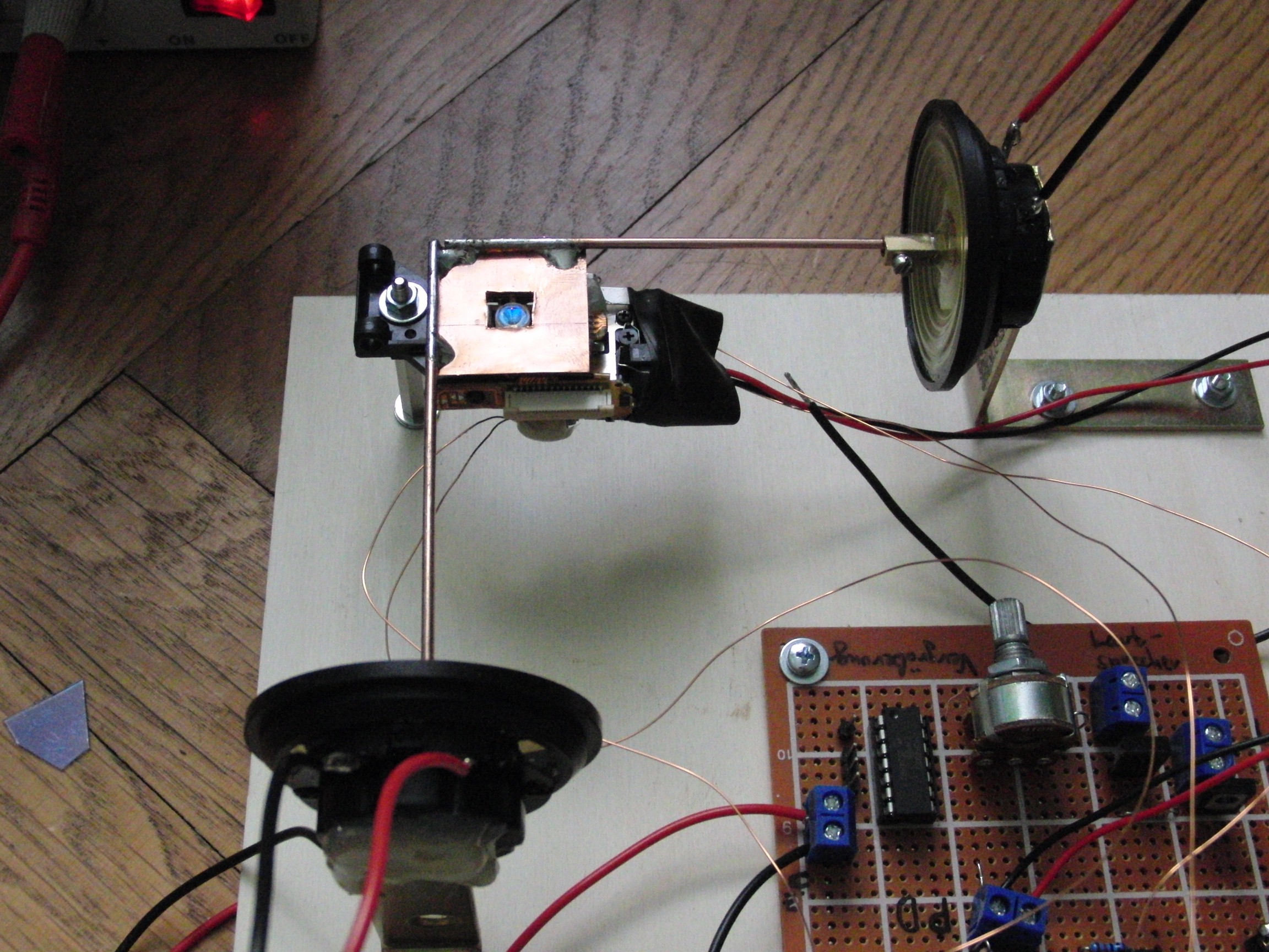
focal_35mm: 43
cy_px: 476
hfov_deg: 43.9
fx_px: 1576
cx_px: 634
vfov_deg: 33.6
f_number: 3.7
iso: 800
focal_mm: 7.54
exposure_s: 1/60
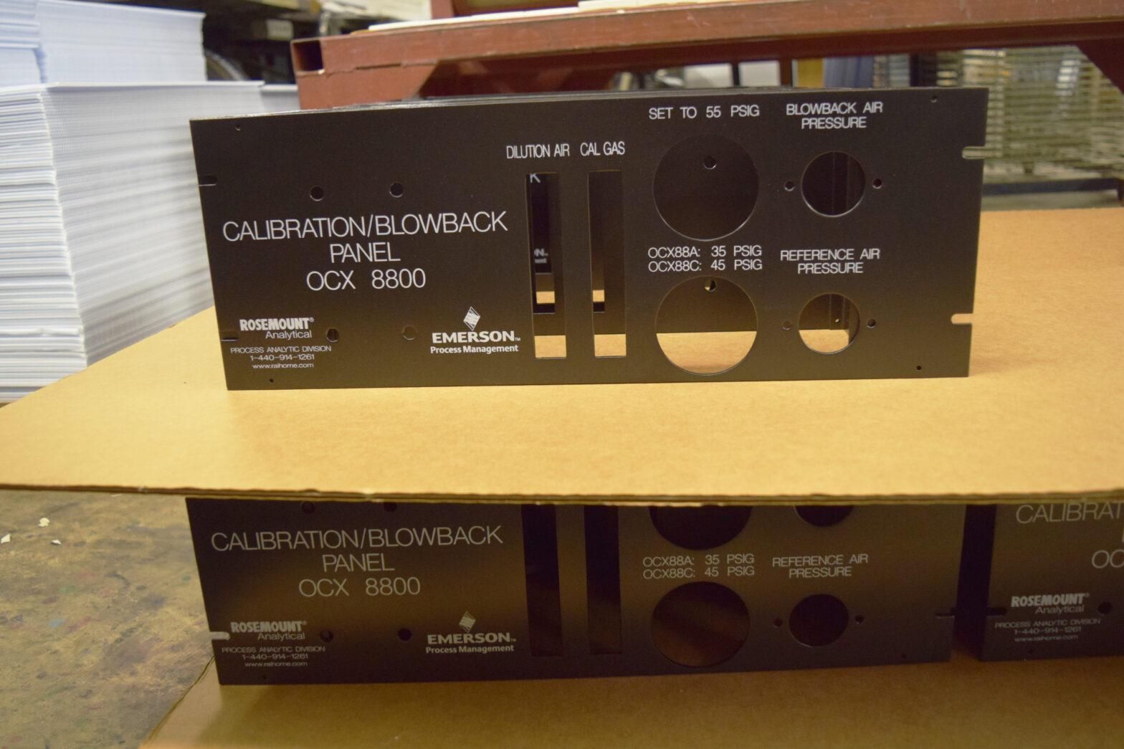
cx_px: 562
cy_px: 374
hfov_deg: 61.9
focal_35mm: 30
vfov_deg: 43.6
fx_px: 937
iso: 1600
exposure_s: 1/30
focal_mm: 20
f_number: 3.8
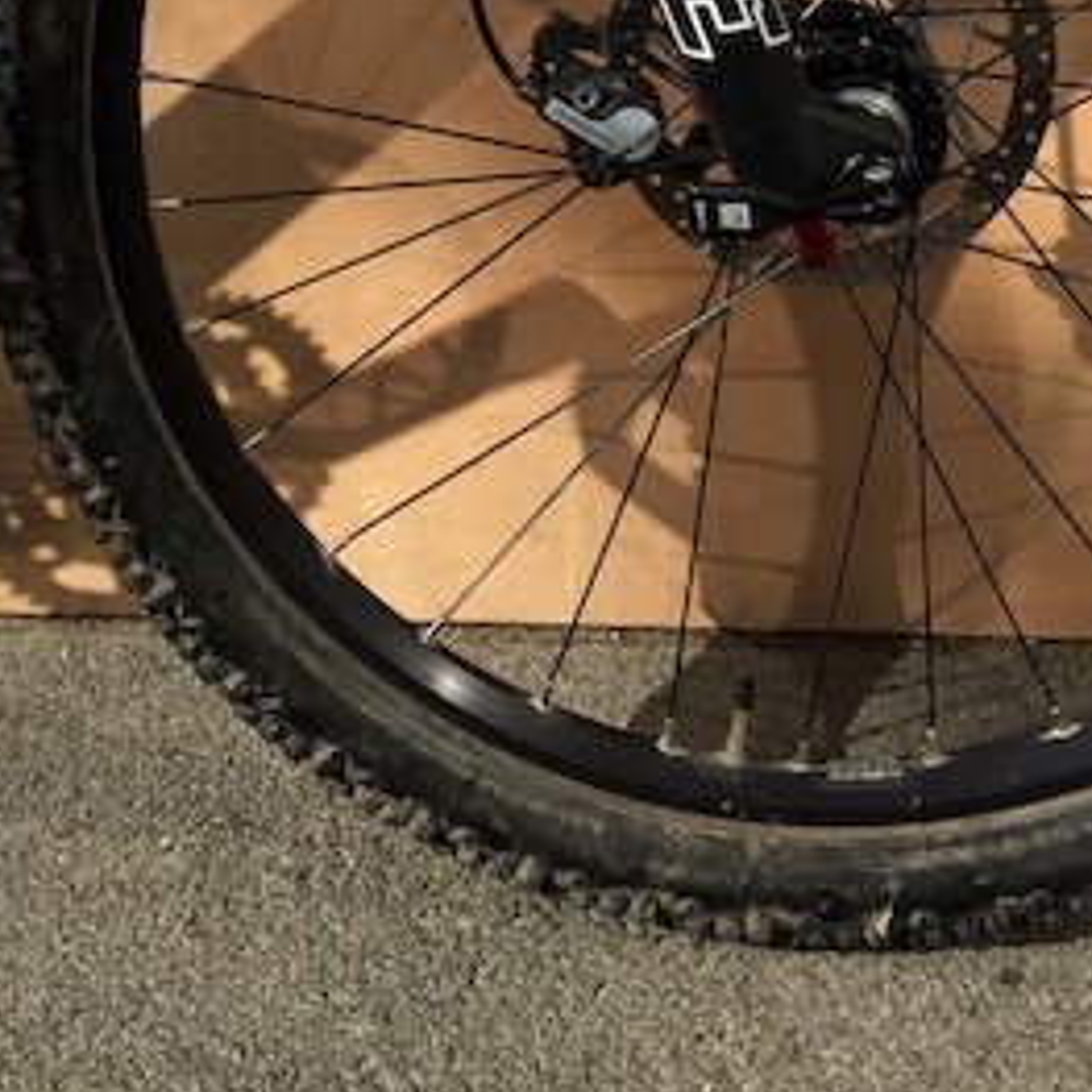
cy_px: -411
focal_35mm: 78
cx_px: 411
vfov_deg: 20.0
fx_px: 2784
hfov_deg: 22.1
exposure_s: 1/2825
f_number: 2.2
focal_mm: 4.15
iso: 32
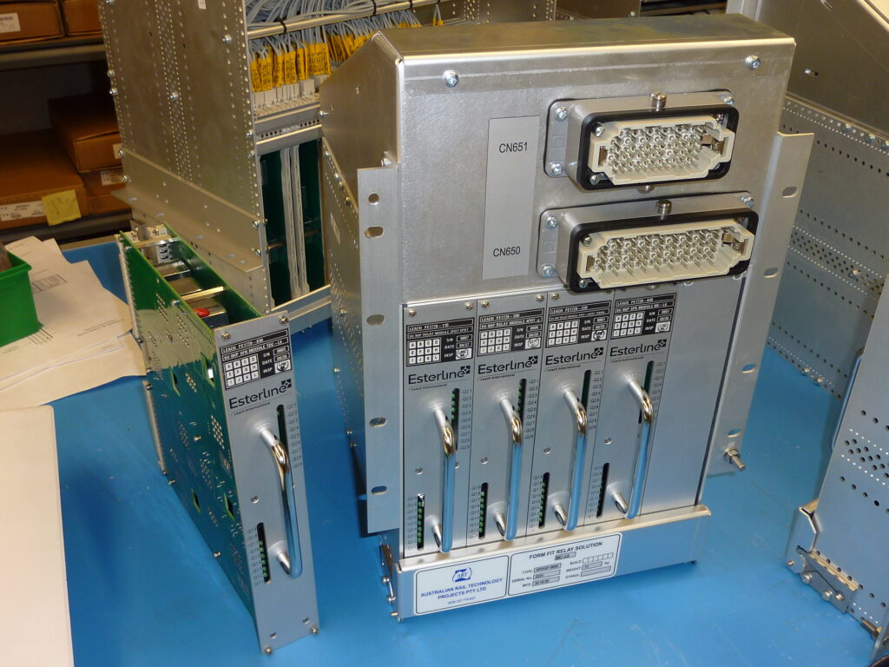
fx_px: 873
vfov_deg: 41.8
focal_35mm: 34
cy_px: 334
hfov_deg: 54.0
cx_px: 444
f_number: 3.4
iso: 100
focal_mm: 4.7
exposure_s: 1/30
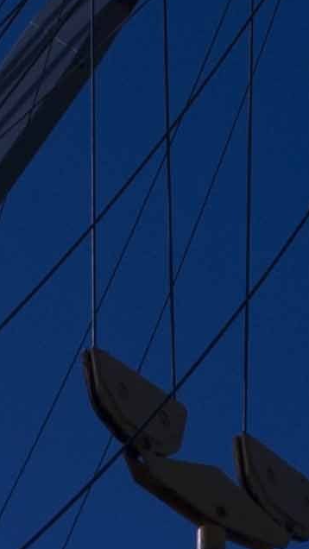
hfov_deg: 5.3
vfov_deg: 8.8
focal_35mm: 230
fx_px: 3348
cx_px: 149
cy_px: 1094
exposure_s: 1/3200
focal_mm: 24
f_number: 4
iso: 100
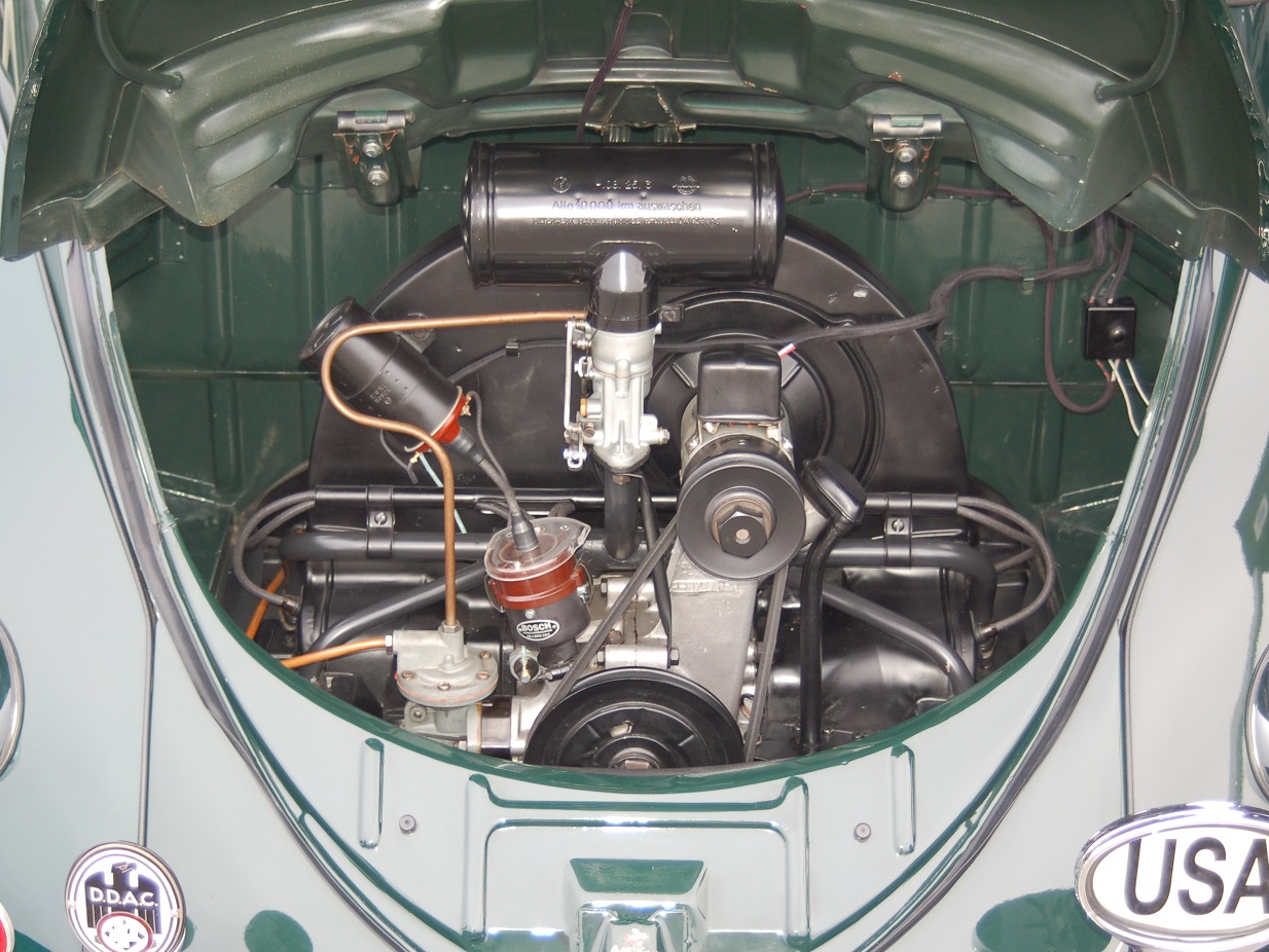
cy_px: 475
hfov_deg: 26.5
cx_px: 636
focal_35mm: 74
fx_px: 2697
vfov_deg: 20.0
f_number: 4
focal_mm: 45
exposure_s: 1/60
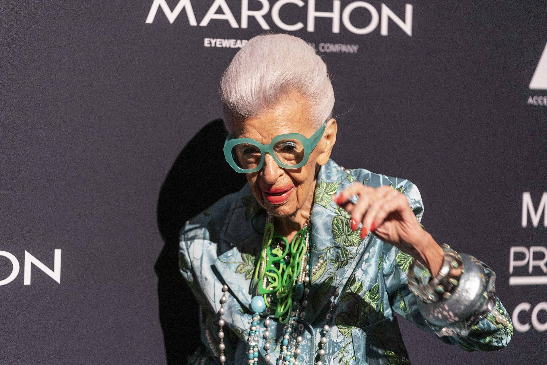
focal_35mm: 122
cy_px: 182
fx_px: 1854
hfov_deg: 16.8
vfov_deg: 11.2
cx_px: 274
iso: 1600
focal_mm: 122
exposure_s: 1/100
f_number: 2.8
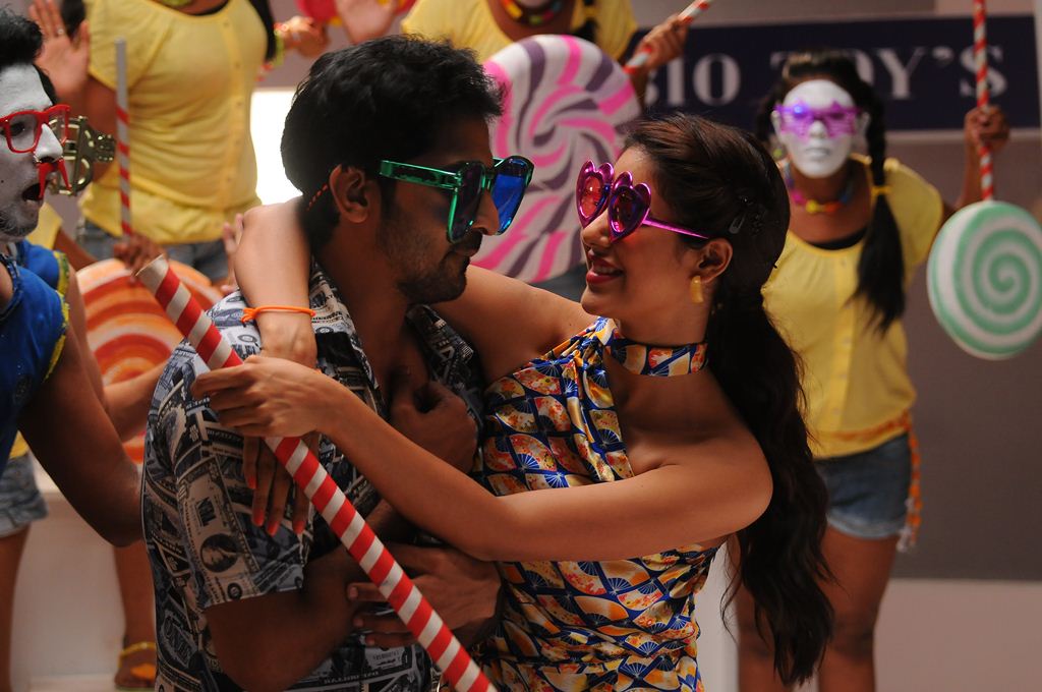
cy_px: 346
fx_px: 3035
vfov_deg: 13.0
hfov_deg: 19.5
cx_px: 521
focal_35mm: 105
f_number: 4.5
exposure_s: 1/80
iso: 800
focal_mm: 70
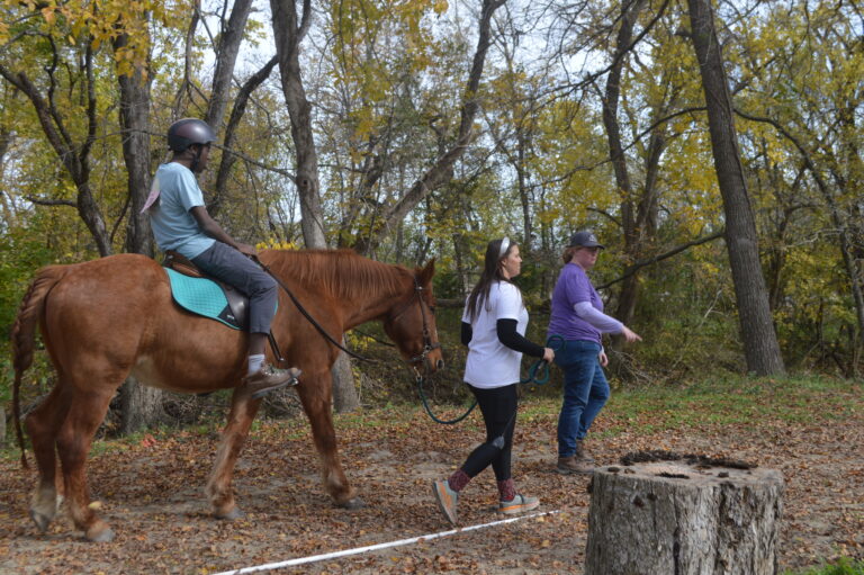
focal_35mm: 44
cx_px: 432
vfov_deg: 30.8
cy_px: 288
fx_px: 1043
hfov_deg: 45.0
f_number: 5.6
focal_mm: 29
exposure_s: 1/250
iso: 140
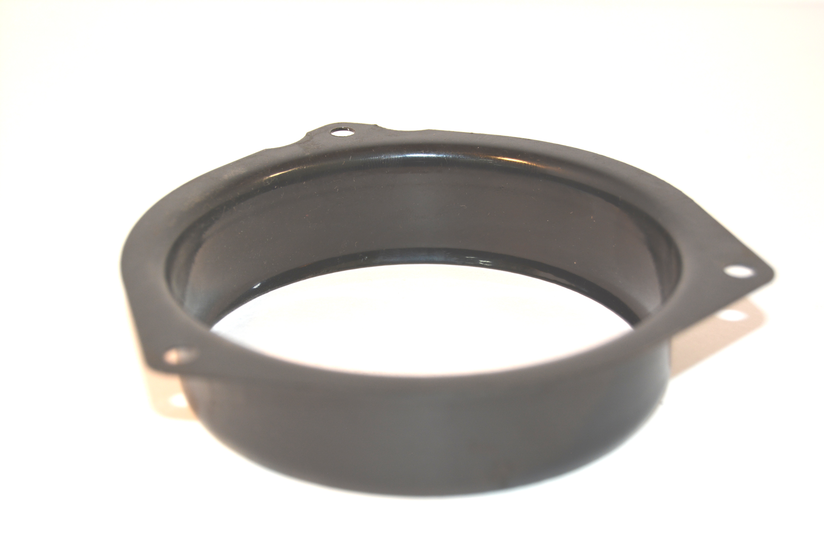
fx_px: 1717
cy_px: 274
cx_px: 412
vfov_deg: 18.2
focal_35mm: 75
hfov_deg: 27.0
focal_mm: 50
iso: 280
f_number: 5.6
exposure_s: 1/125
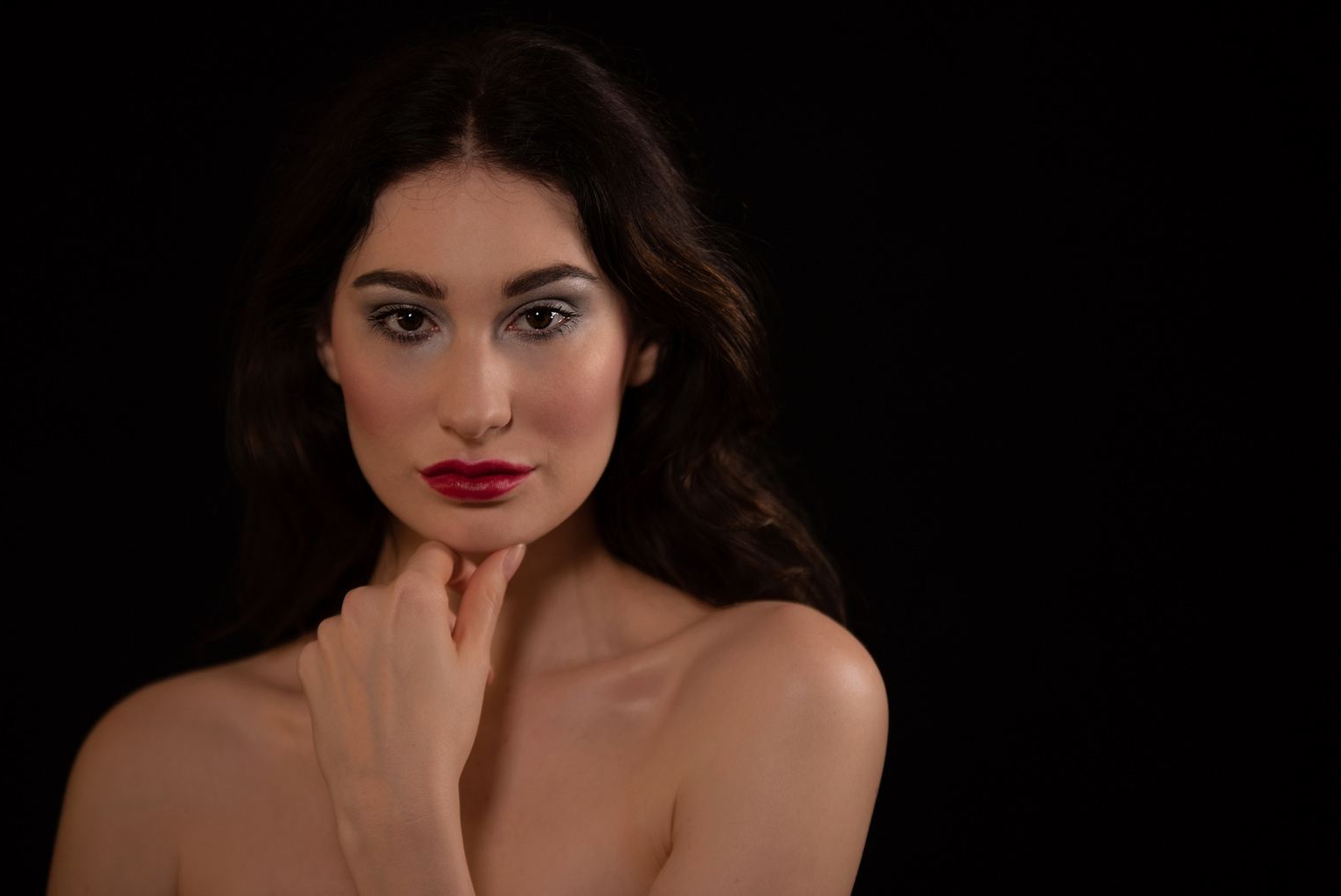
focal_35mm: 137
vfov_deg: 10.0
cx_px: 681
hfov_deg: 15.0
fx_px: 5106
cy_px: 430
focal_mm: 130
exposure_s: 1/80
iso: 320
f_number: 2.8
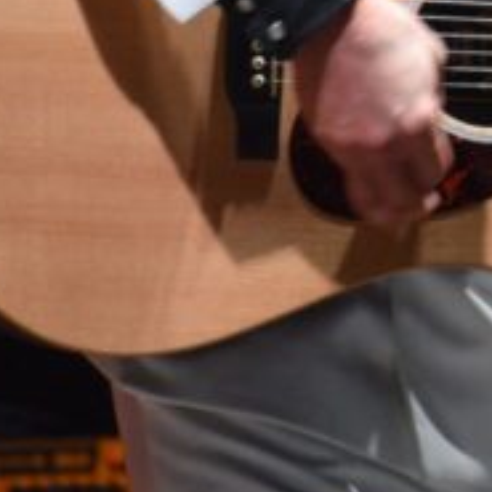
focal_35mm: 882
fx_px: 14188
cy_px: -318
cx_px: 856
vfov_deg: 2.0
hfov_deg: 2.0
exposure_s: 1/60
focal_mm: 125
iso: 720
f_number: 4.8
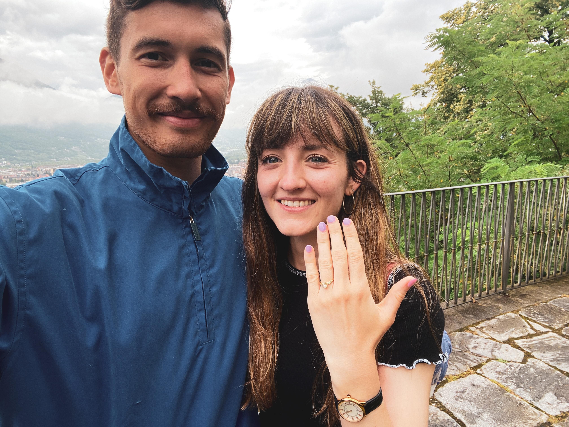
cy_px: 214
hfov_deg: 73.9
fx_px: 378
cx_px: 284
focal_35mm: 23
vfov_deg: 58.9
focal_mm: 2.71
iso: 25
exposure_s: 1/200
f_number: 2.2
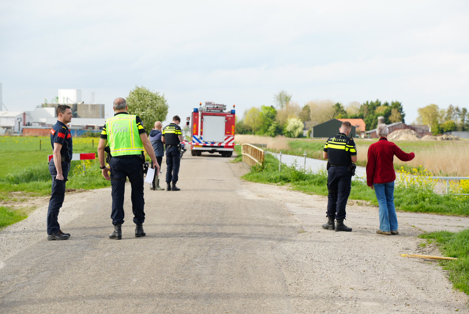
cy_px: 157
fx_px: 1278
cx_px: 234
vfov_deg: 14.0
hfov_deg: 20.8
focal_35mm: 98
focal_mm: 98
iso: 100
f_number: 7.1
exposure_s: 1/160
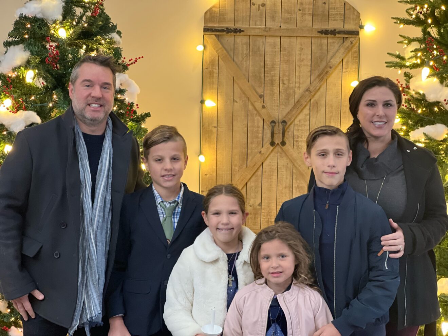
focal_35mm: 77
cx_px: 224
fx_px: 997
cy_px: 168
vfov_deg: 19.1
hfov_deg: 25.3
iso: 400
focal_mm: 9
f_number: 2.8
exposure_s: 1/24
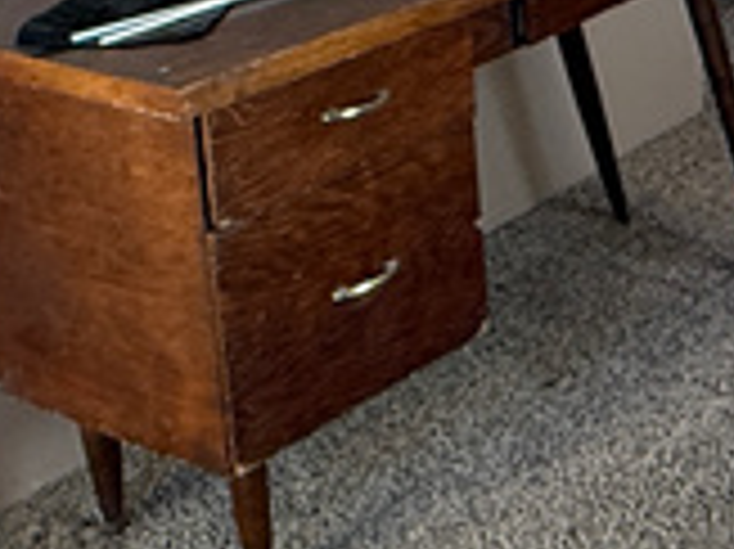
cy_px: -261
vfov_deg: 15.5
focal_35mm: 88
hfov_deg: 20.0
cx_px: 1013
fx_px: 1865
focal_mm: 2.22
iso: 320
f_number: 2.2
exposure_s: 1/120
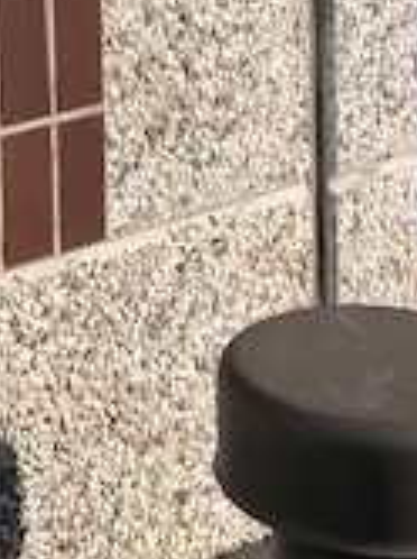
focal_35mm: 108
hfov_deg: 13.3
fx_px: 1739
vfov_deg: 17.2
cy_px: -162
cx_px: -91
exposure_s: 1/3205
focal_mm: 3.99
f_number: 1.8
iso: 20
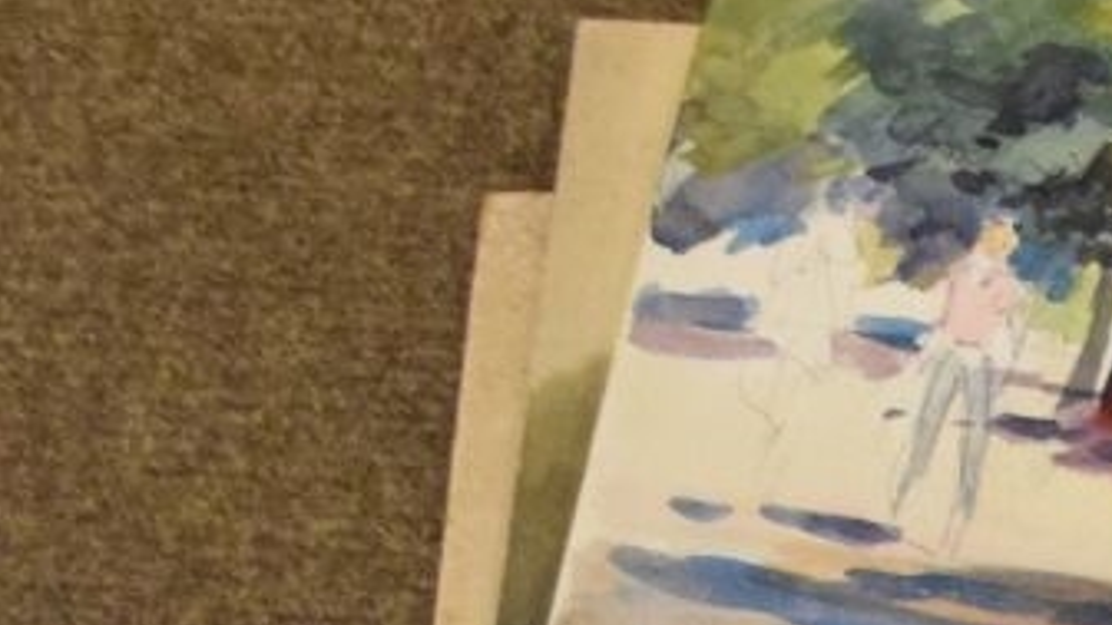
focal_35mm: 243
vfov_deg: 4.8
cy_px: 1718
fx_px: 7165
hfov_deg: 8.4
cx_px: 2194
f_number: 5.6
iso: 3200
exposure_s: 1/125
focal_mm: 26
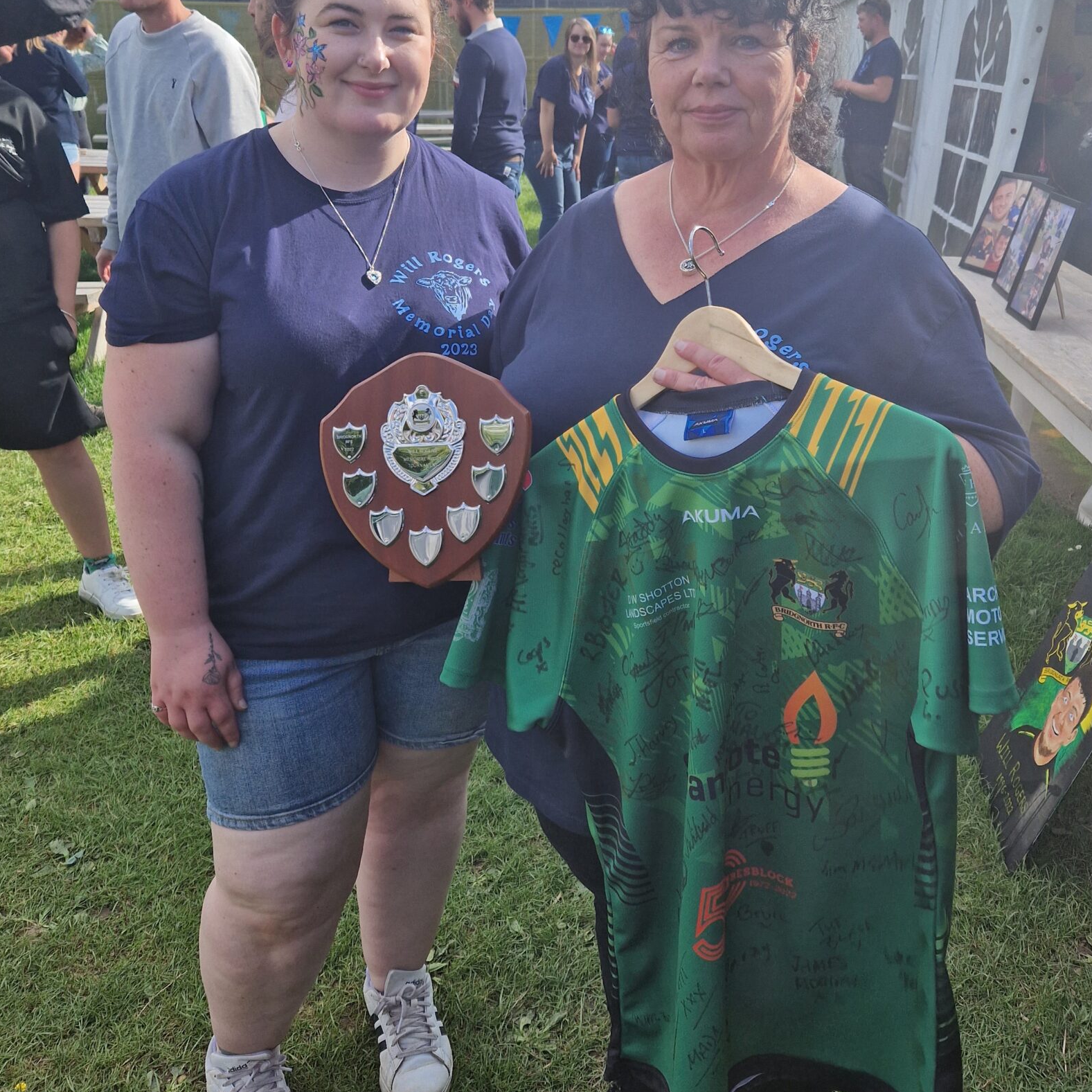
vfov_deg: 49.2
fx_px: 1178
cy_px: 404
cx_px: 596
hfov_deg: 49.7
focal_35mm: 33
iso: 50
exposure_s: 1/1014
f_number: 1.8
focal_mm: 5.4
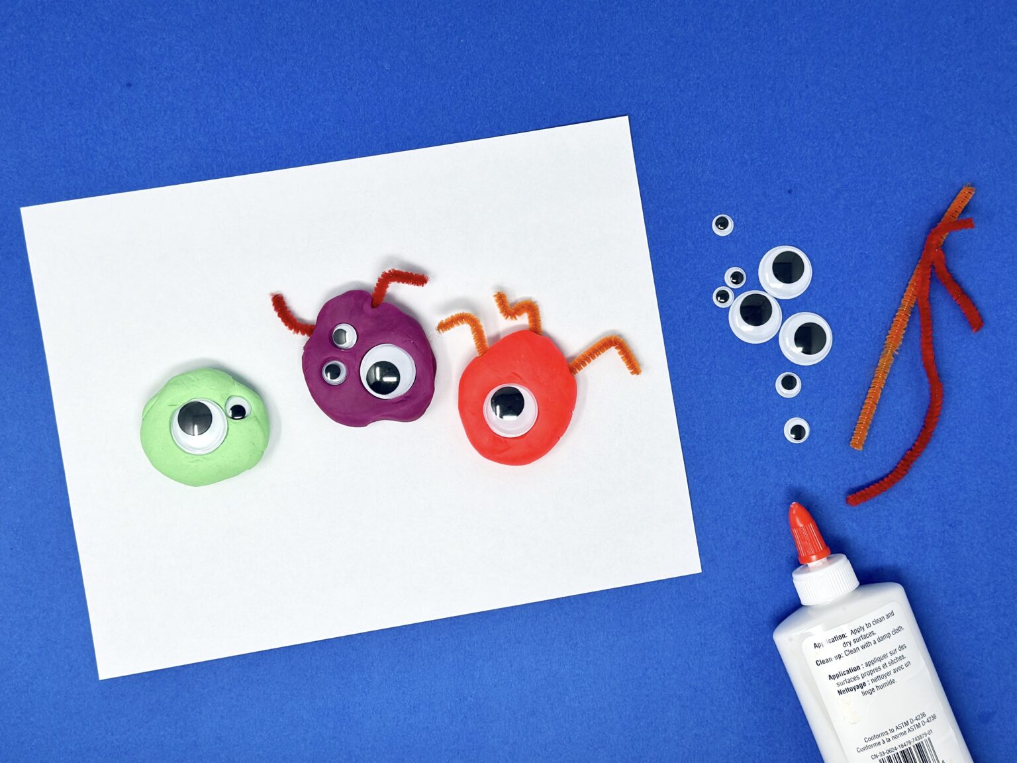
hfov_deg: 39.7
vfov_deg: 30.3
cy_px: 382
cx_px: 508
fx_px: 1410
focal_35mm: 48
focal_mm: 6.86
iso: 80
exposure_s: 1/384
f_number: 1.78
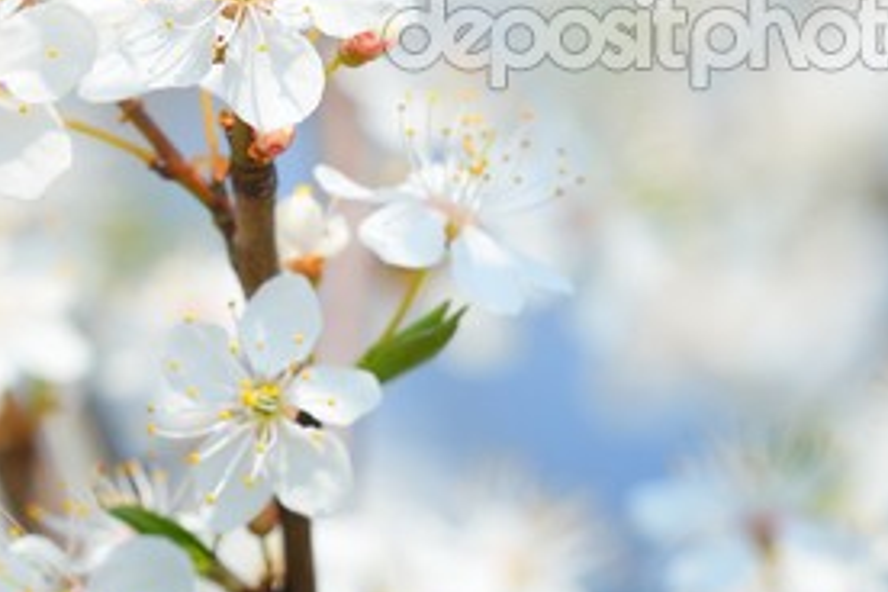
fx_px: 13714
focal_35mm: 556
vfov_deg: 2.5
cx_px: -471
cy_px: 37
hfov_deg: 3.7
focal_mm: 150
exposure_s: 1/400
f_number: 7.1
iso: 100
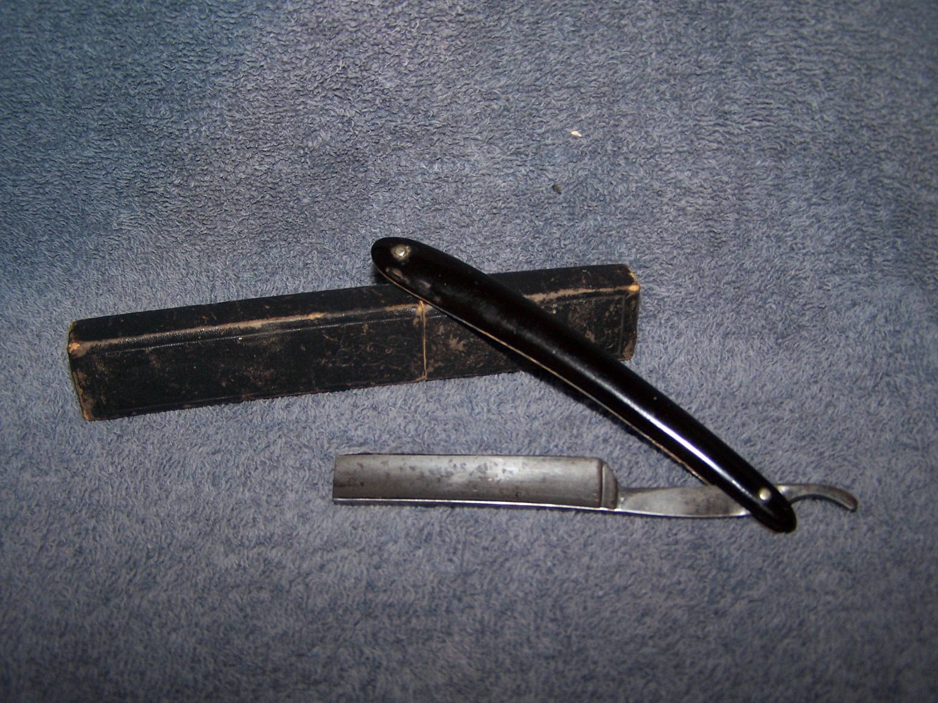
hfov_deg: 49.0
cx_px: 469
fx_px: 1030
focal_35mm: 38
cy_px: 352
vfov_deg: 37.7
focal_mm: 6.3
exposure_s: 1/60
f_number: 2.8
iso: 80
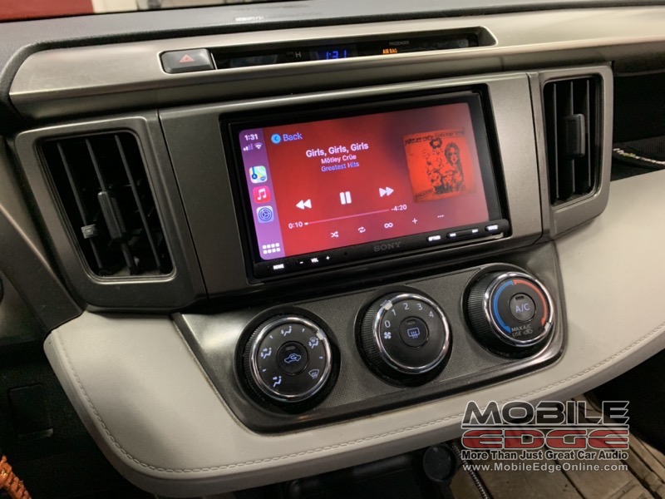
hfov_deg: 67.3
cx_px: 332
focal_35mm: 26
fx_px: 499
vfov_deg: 53.1
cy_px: 250
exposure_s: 1/26
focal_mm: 4.25
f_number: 1.8
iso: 500
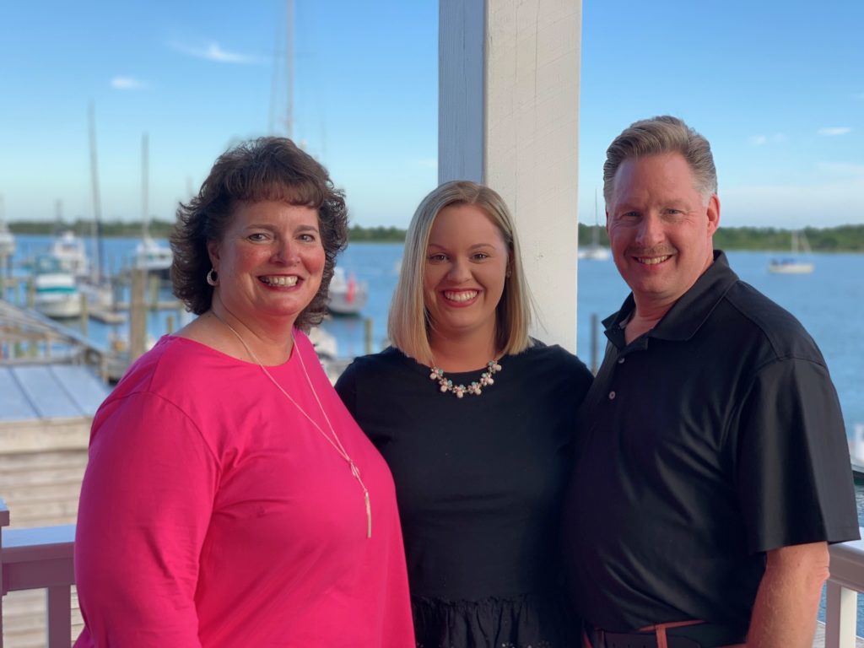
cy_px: 324
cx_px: 432
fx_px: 1298
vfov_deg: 28.0
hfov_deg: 36.8
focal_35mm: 52
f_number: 2.4
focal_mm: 6
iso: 16
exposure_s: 1/122
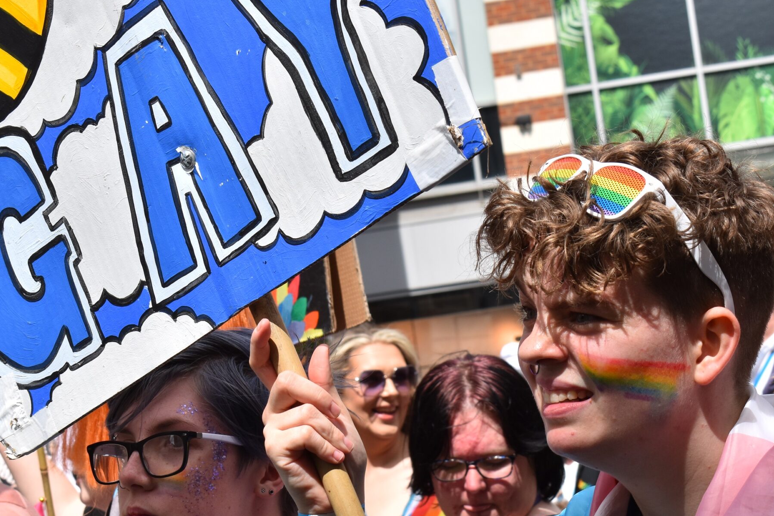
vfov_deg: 11.6
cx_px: 414
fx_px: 2531
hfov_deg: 17.4
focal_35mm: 118
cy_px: 343
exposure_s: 1/400
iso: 200
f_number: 10
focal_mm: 55
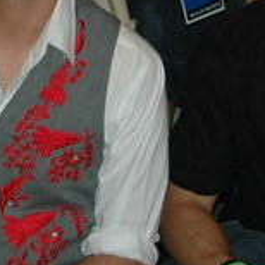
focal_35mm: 183
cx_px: 43
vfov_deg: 9.3
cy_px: -131
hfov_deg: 9.5
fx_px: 1585
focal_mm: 28
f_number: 3.5
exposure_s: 1/60
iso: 400
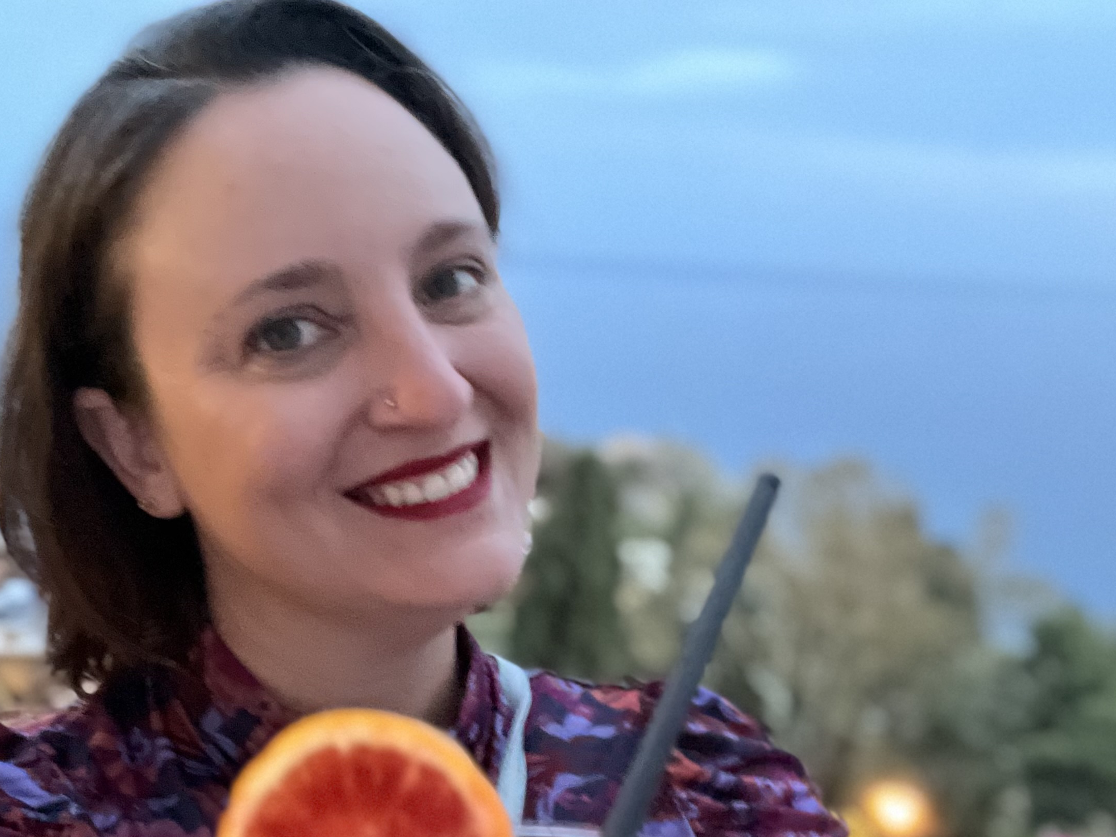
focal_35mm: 43
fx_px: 1386
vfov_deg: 33.1
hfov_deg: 43.8
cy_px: 598
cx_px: 513
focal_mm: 2.71
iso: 1250
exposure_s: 1/14
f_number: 2.2
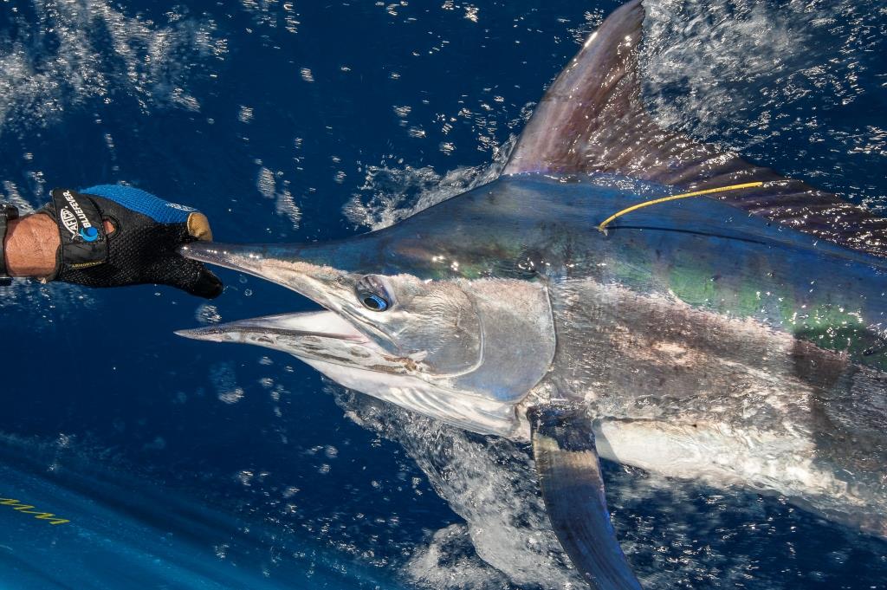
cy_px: 295
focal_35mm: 35
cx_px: 444
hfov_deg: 54.5
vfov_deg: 37.8
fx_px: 862
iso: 200
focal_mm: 35
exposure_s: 1/250
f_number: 20
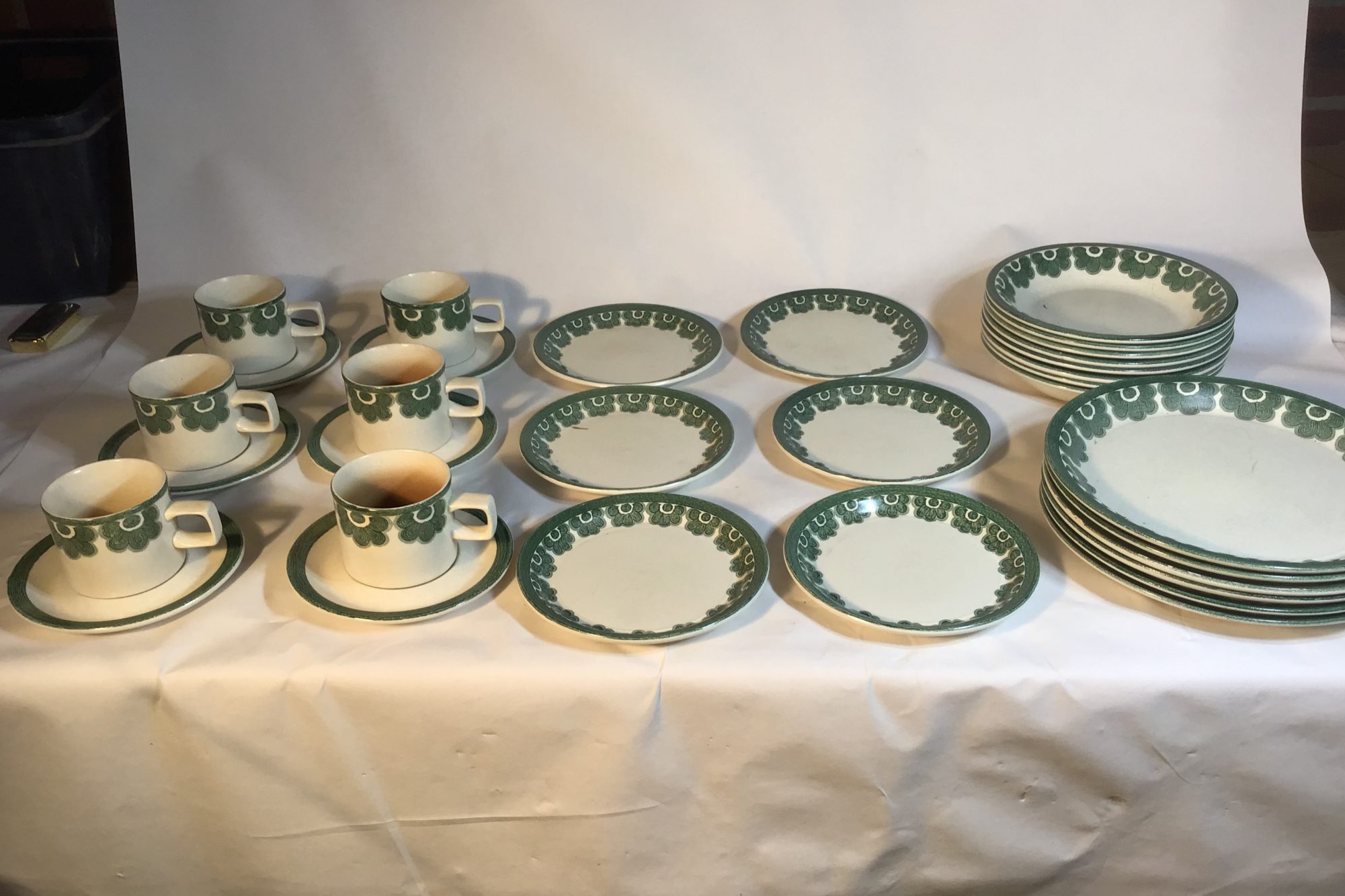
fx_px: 1233
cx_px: 684
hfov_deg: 57.2
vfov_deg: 39.9
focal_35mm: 33
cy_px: 513
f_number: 2.4
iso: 25
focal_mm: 3.3
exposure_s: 1/173
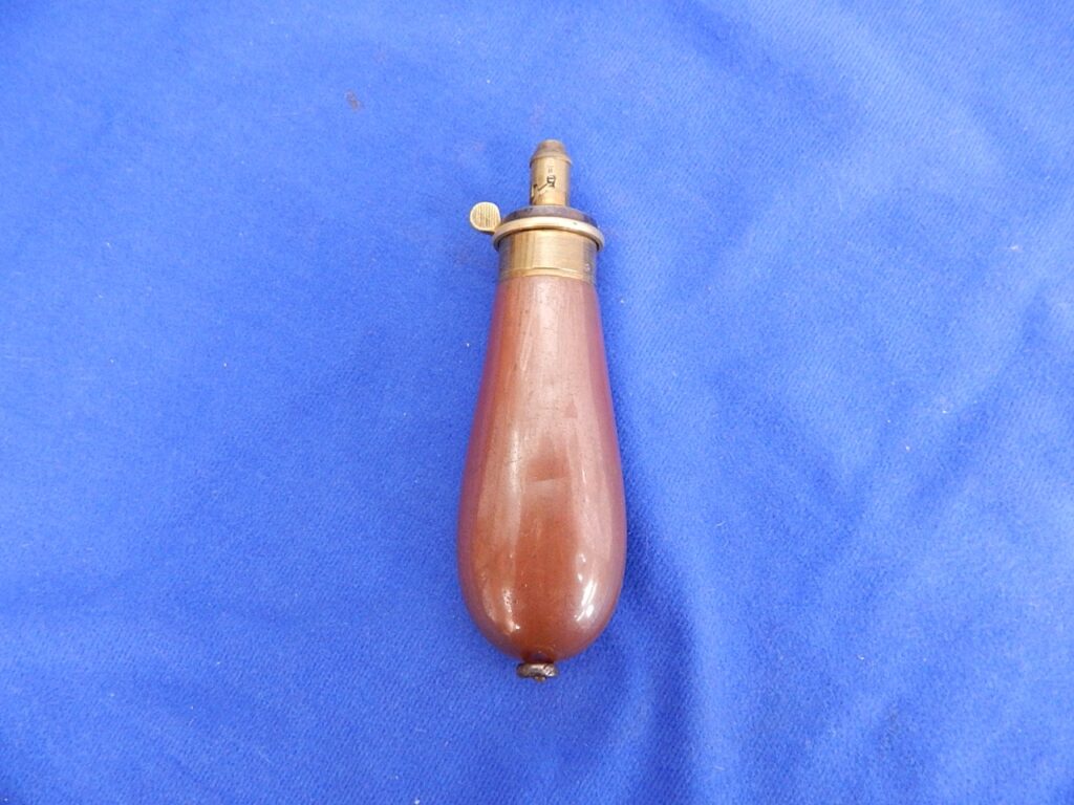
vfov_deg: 61.1
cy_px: 402
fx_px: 683
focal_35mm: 22
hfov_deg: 76.4
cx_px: 537
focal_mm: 4
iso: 500
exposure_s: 1/8
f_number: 3
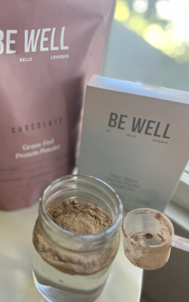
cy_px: 156
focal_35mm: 30
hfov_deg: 41.4
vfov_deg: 62.9
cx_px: 66
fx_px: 247
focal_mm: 5.7
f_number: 1.5
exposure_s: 1/60
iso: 200
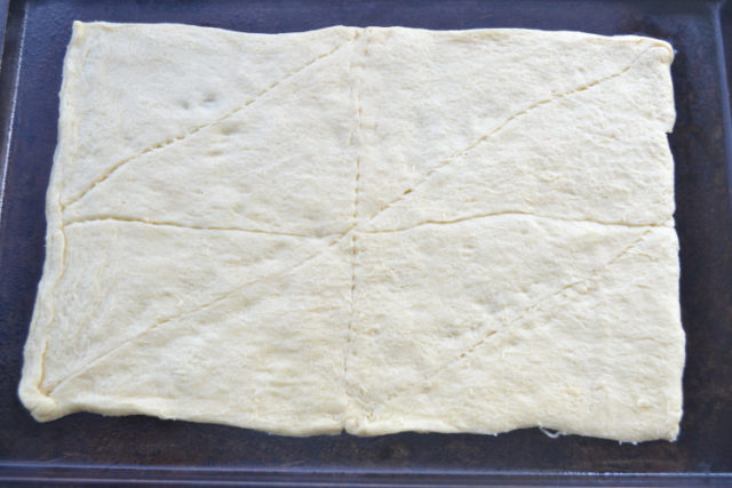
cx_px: 366
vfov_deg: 31.9
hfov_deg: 46.4
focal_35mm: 42
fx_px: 854
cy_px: 244
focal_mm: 28
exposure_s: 1/40
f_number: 5
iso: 400
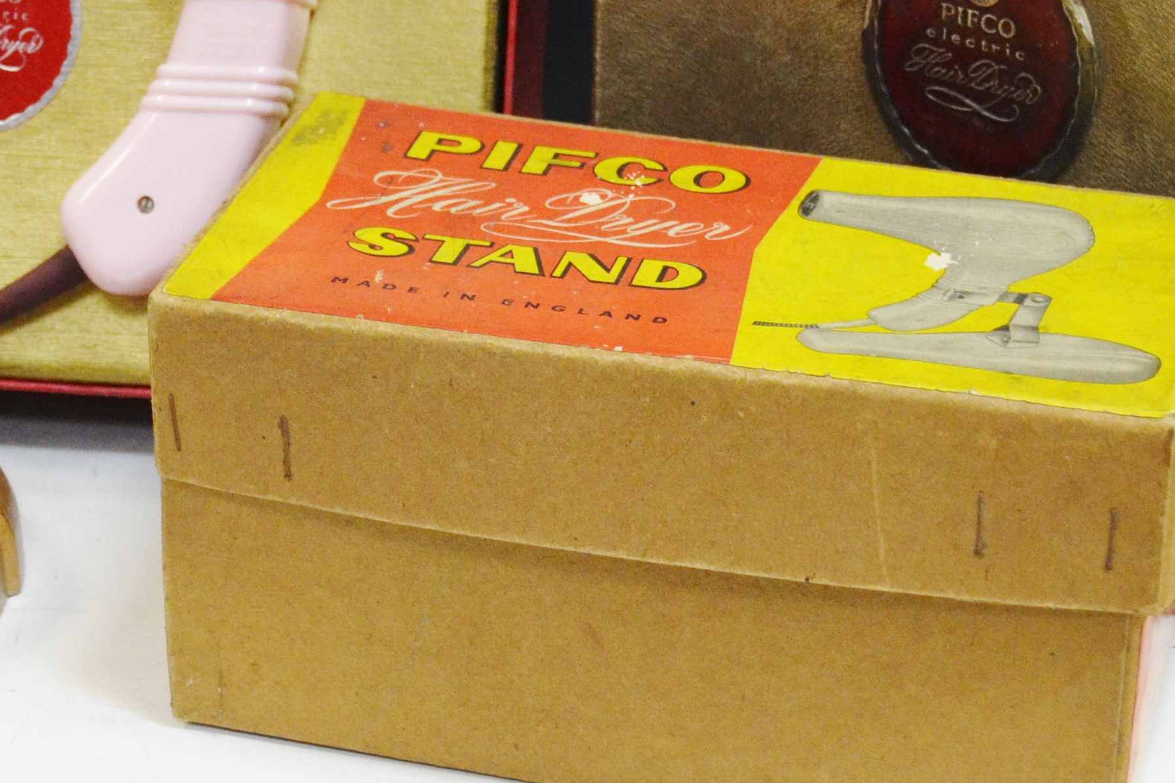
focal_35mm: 107
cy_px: 106
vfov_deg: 12.7
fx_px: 3492
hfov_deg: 19.0
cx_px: 360
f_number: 4
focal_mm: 28
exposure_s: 1/60
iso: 1100
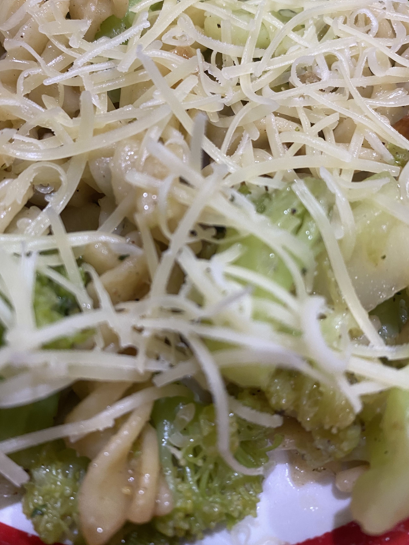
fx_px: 488
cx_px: 183
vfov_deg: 58.1
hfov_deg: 45.4
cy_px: 235
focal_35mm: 31
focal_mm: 4.25
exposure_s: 1/50
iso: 125
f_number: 1.8
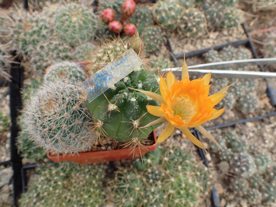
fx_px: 239
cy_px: 104
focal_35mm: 30
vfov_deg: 46.8
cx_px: 138
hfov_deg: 60.0
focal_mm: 5.5
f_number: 3.2
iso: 160
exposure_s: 1/125
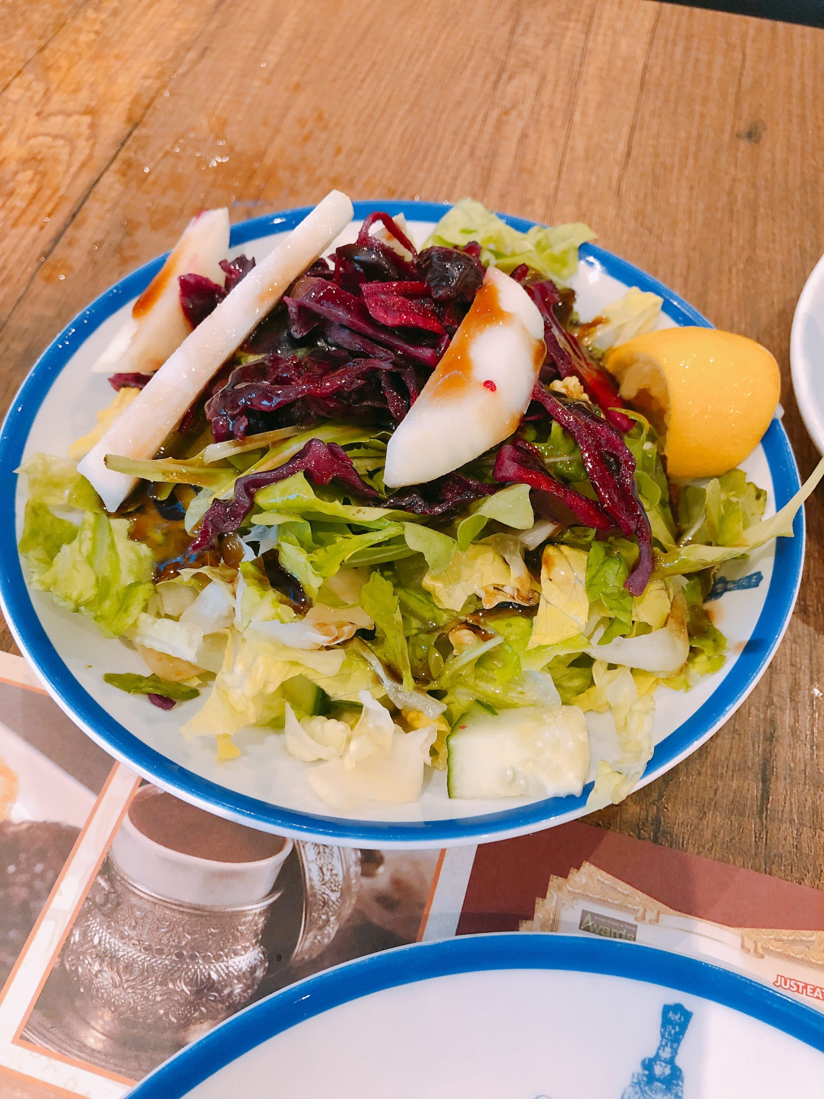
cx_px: 412
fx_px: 889
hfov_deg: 49.7
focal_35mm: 28
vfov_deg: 63.4
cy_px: 550
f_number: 1.8
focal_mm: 3.99
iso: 100
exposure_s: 1/17
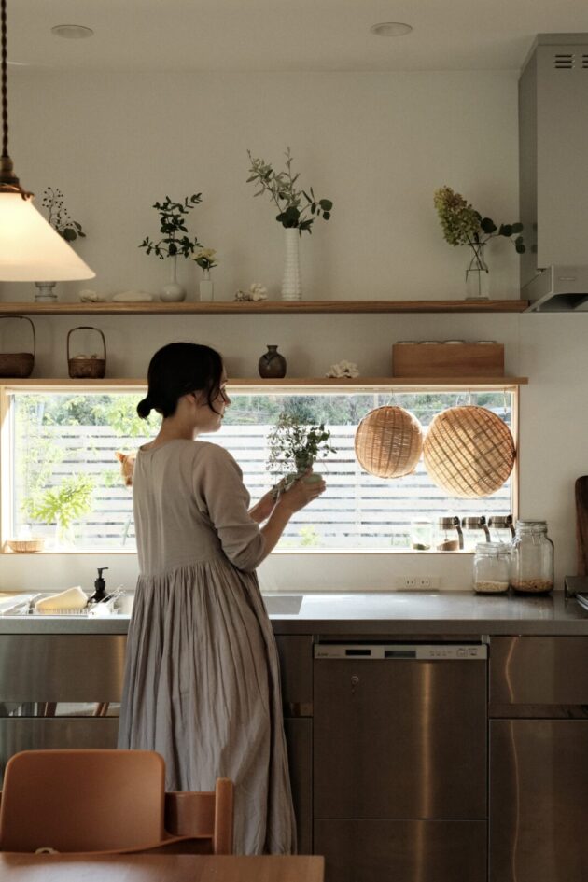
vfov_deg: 40.3
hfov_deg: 27.5
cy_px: 441
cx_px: 294
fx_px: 1200
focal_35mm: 49
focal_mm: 32.9
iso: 1250
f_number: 8
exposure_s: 1/100
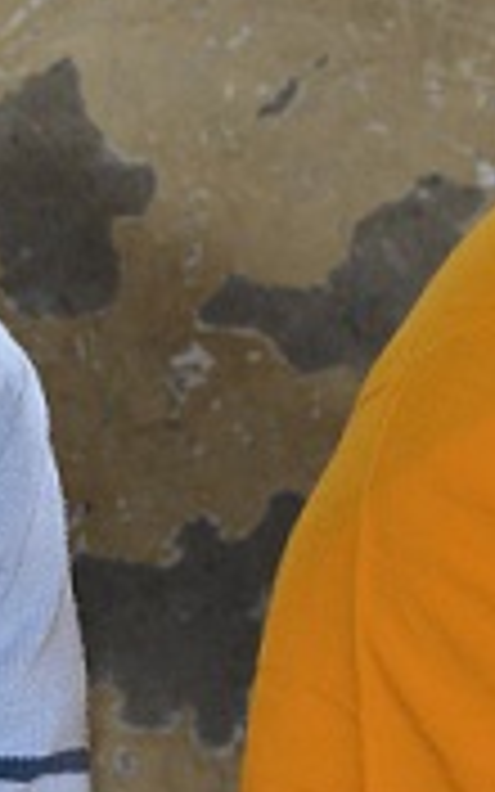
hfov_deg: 6.6
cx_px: 382
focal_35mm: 198
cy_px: 166
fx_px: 4274
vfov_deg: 10.6
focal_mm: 38
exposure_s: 1/60
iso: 2500
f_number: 4.8
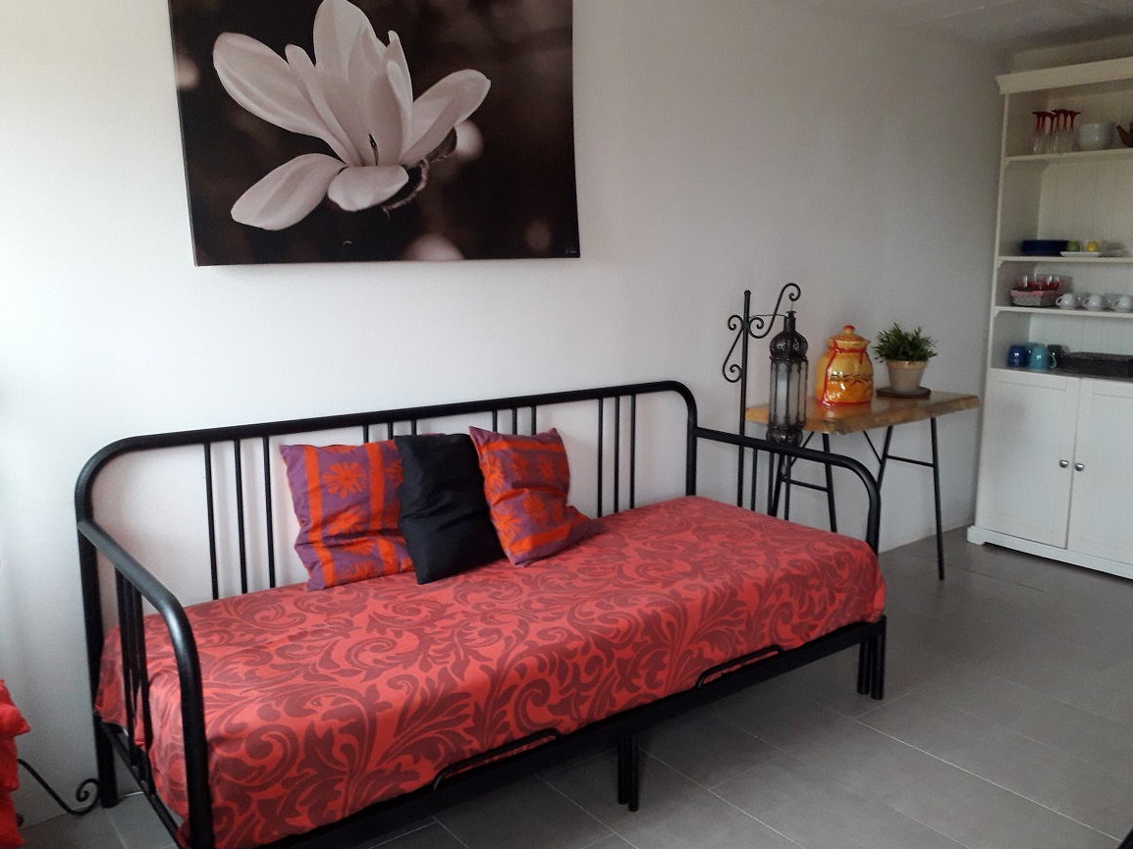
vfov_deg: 48.2
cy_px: 437
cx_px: 606
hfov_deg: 61.6
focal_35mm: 29
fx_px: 949
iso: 200
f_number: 1.9
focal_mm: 3.6
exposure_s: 1/50
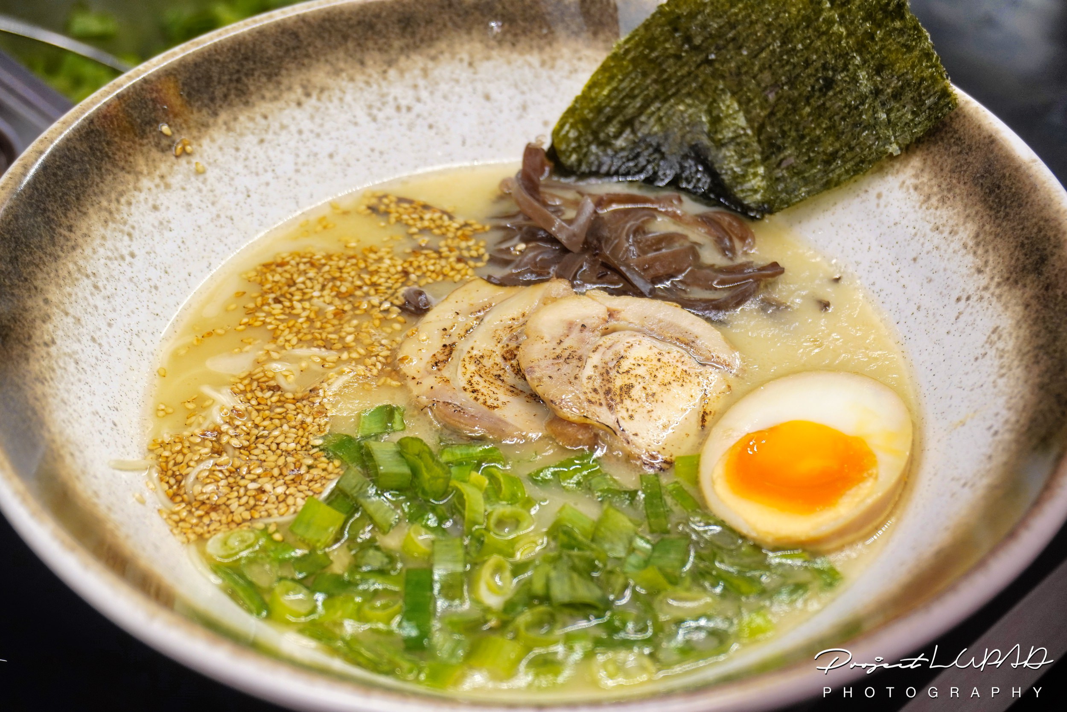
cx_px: 534
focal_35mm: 56
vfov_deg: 24.4
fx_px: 1645
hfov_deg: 35.9
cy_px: 356
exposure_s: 1/30
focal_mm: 37
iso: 800
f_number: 5.6
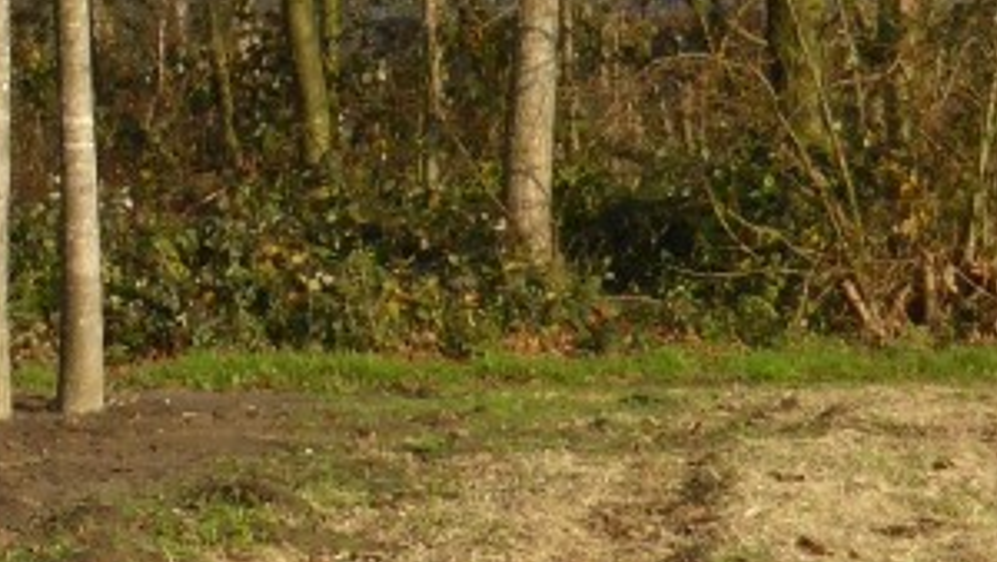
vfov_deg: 2.6
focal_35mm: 471
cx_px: -1060
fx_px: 12456
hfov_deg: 4.5
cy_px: -732
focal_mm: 16.1
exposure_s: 1/400
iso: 100
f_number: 5.2
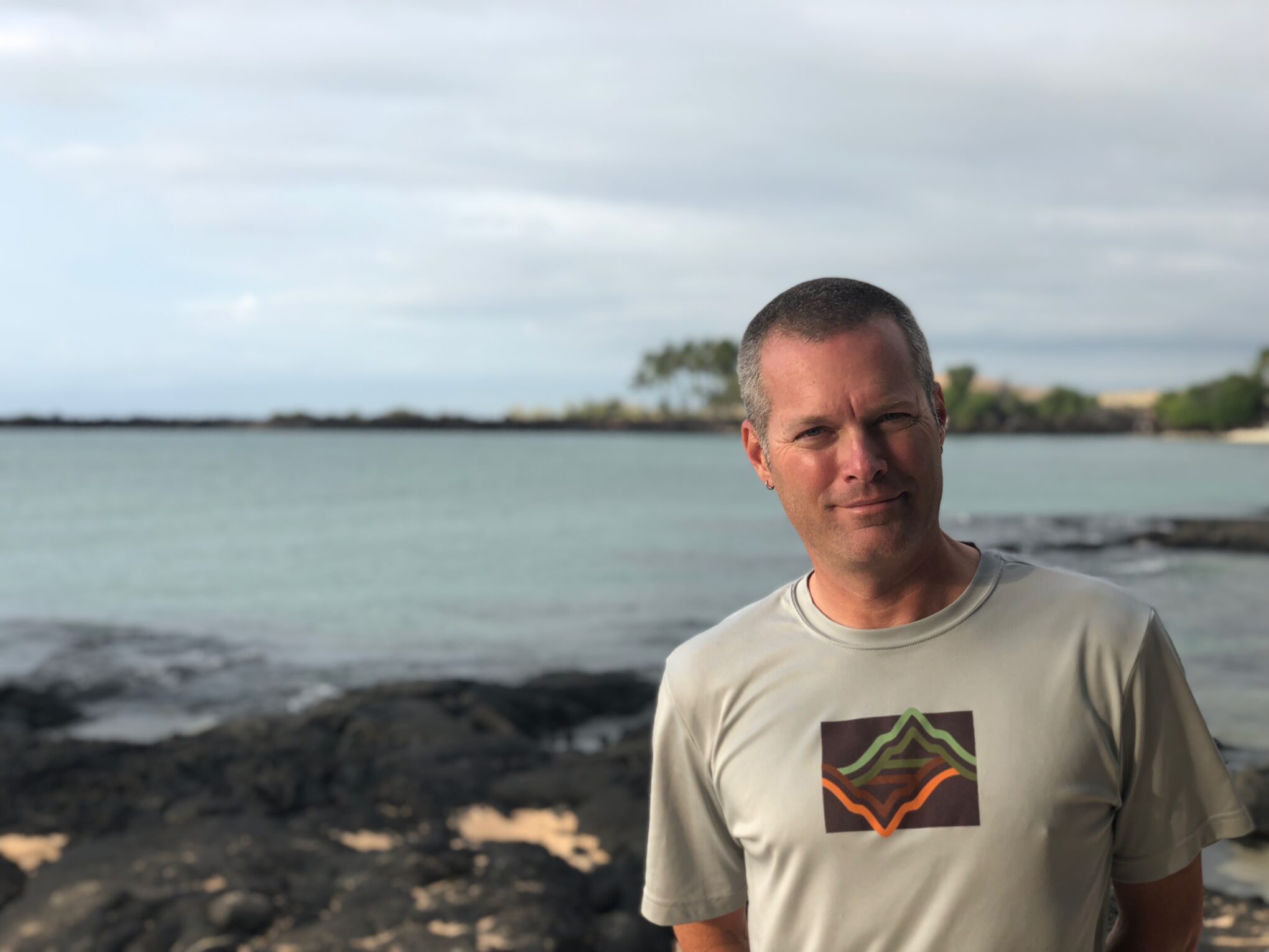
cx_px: 634
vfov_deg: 28.0
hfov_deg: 36.8
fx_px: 1906
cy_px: 476
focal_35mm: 52
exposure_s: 1/161
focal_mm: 6
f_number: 2.4
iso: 16
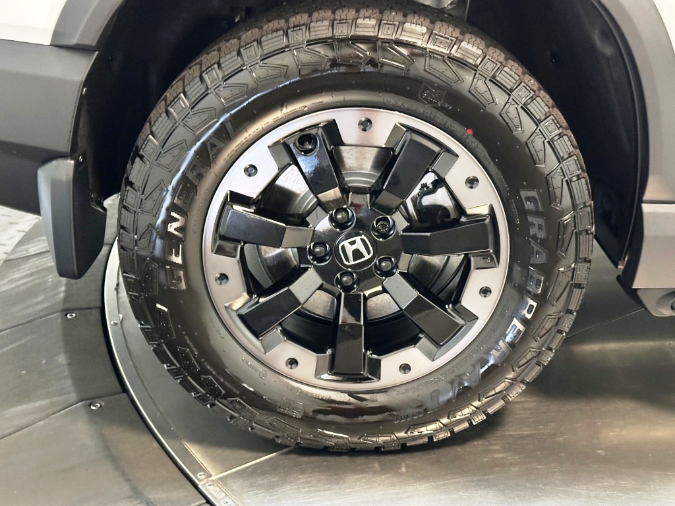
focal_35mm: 48
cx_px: 338
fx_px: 936
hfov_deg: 39.7
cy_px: 253
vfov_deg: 30.3
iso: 640
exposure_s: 1/24
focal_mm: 6.86
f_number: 1.78
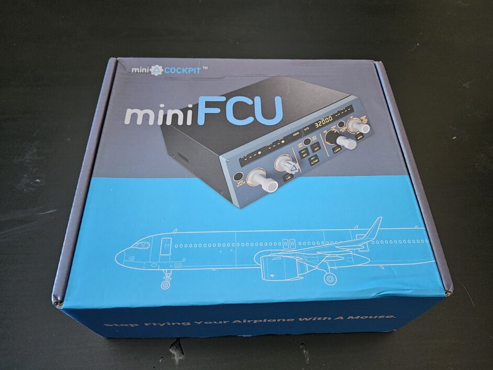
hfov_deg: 69.4
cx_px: 251
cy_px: 182
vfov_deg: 54.9
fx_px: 356
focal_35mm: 25
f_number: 1.8
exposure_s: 1/24
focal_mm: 5.4
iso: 640
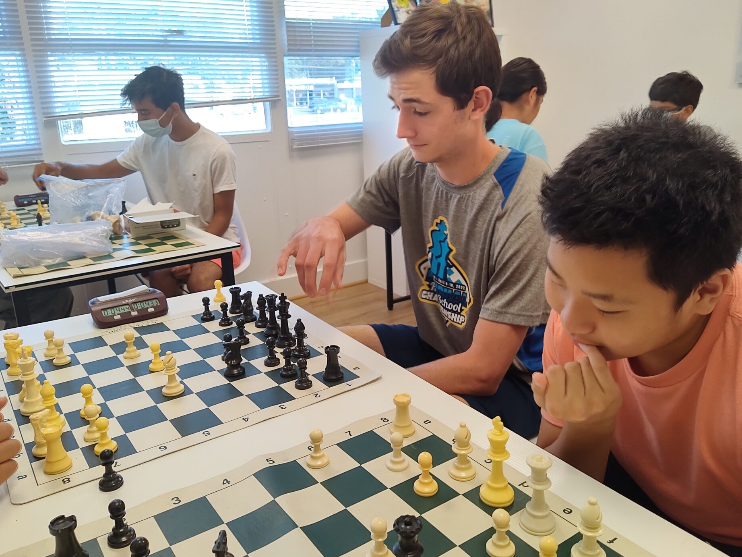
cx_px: 384
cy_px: 268
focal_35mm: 30
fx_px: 643
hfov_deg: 60.0
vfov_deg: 46.8
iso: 178
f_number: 1.79
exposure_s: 1/120
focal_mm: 4.71
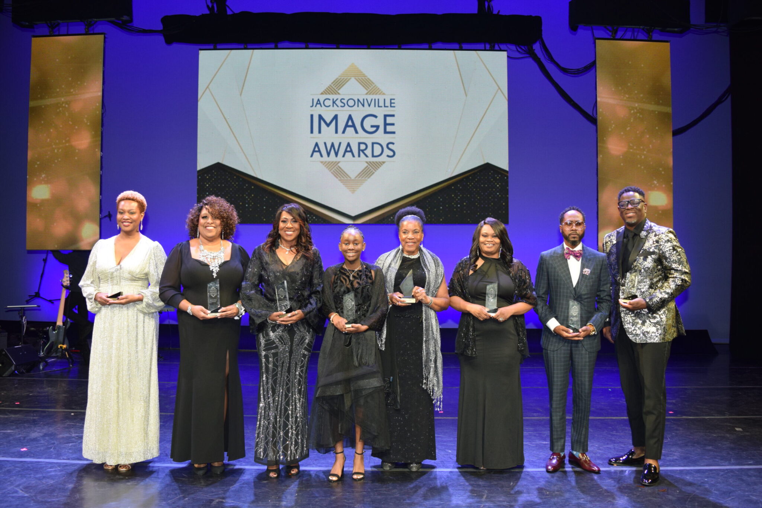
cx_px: 381
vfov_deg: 43.6
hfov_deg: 61.9
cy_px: 254
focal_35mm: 30
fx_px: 635
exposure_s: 1/100
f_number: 5
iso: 800
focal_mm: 20
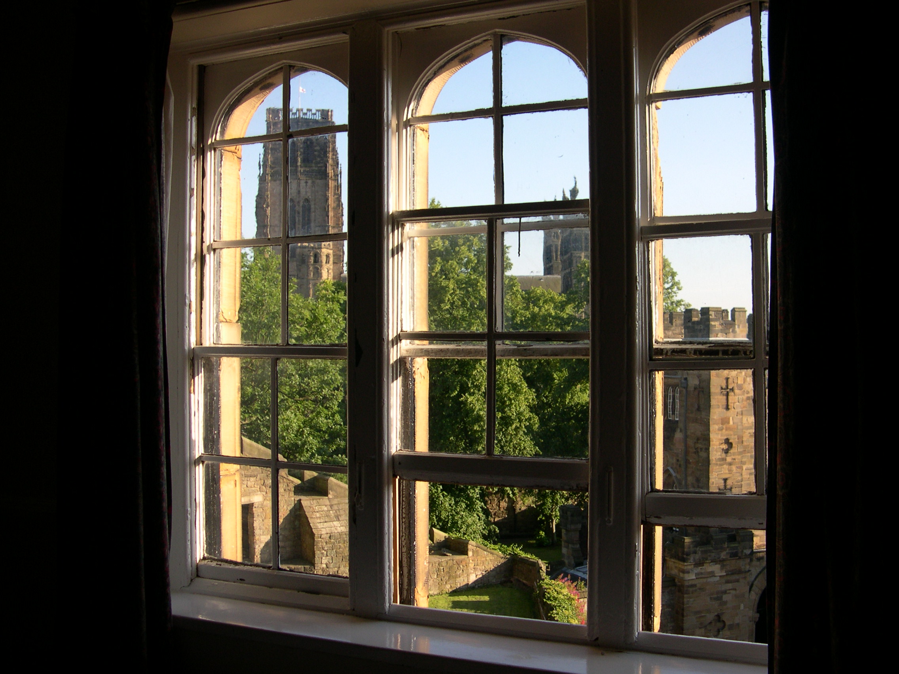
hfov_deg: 49.0
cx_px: 450
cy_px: 337
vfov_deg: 37.7
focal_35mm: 38
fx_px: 987
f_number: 2.8
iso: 100
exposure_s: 1/507
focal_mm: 8
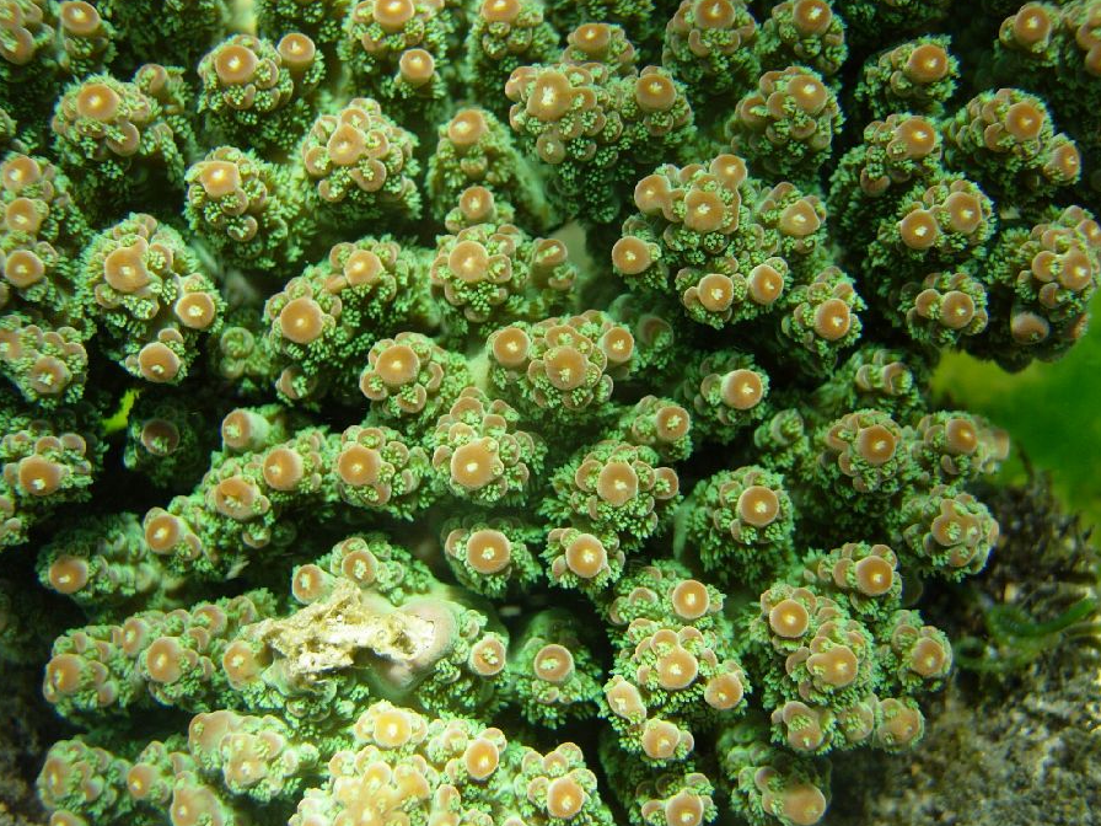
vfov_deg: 36.8
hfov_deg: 47.9
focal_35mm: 39
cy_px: 408
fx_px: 1240
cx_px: 553
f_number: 2.8
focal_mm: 7.8
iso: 64
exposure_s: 1/430
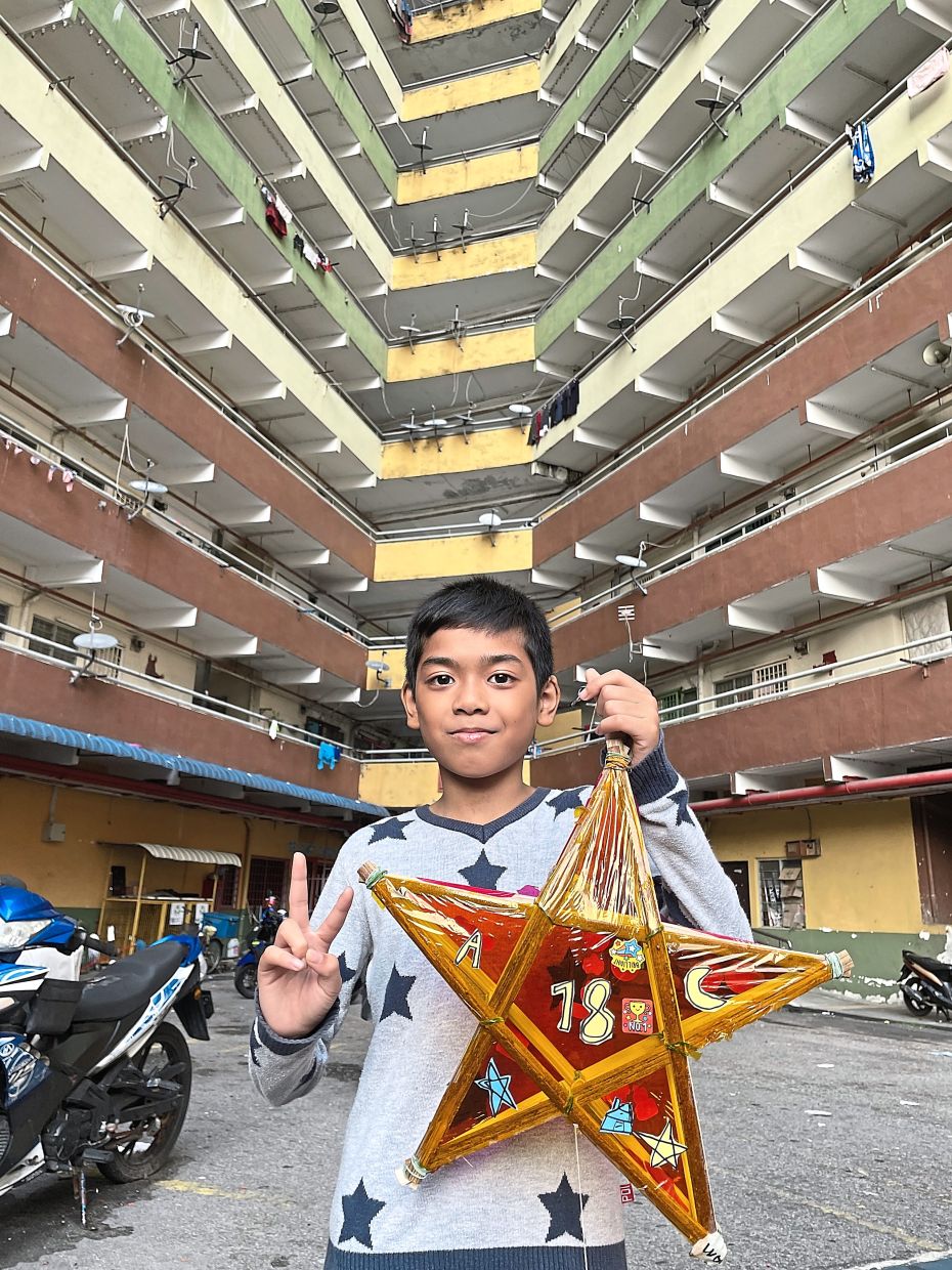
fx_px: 953
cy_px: 635
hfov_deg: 53.1
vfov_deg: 67.3
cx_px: 476
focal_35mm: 26
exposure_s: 1/121
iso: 50
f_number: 1.6
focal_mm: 4.2
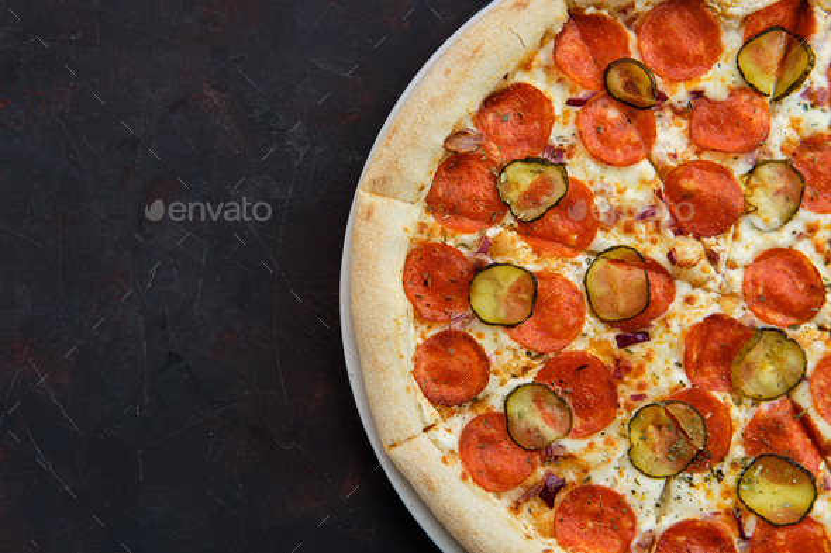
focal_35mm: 53
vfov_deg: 25.5
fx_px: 1223
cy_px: 276
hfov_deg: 37.5
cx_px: 416
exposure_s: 1/125
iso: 200
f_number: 8
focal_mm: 35
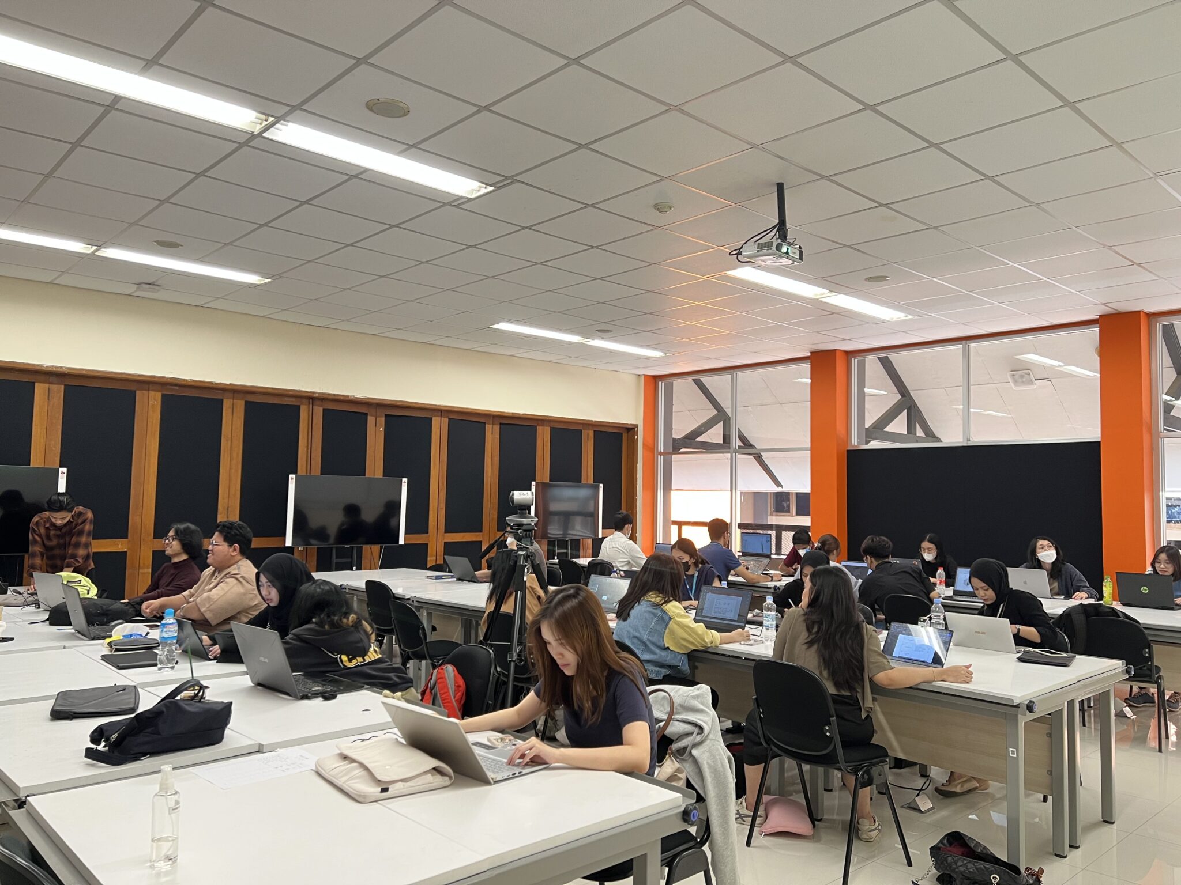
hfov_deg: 67.3
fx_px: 887
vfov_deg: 53.1
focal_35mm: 26
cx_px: 590
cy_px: 442
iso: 80
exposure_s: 1/50
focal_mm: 5.7
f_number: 1.5
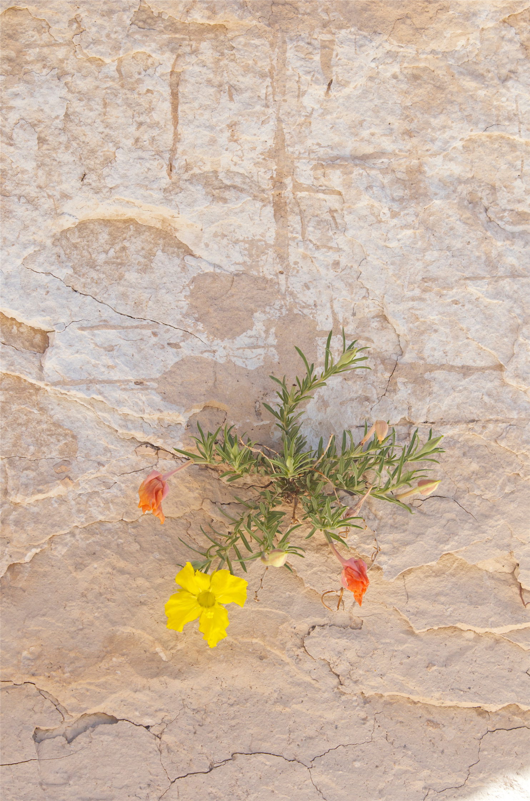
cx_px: 265
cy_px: 400
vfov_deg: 13.1
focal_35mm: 158
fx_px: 3494
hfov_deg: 8.7
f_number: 8
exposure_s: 1/1000
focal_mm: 105
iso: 800
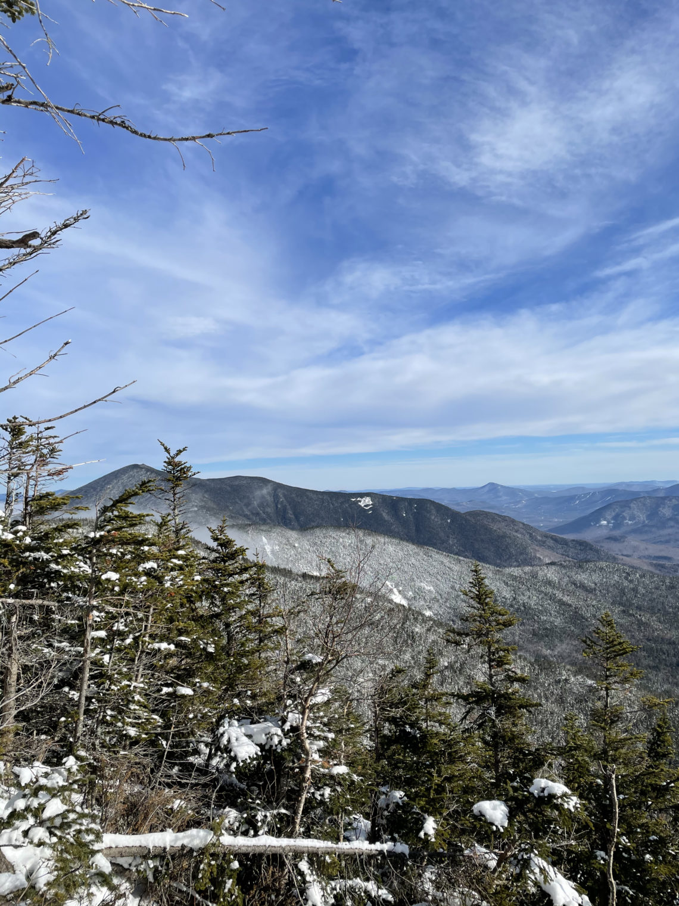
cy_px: 453
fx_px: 680
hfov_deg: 53.1
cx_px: 340
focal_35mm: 26
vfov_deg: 67.3
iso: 32
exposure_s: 1/4831
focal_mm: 4.2
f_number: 1.6
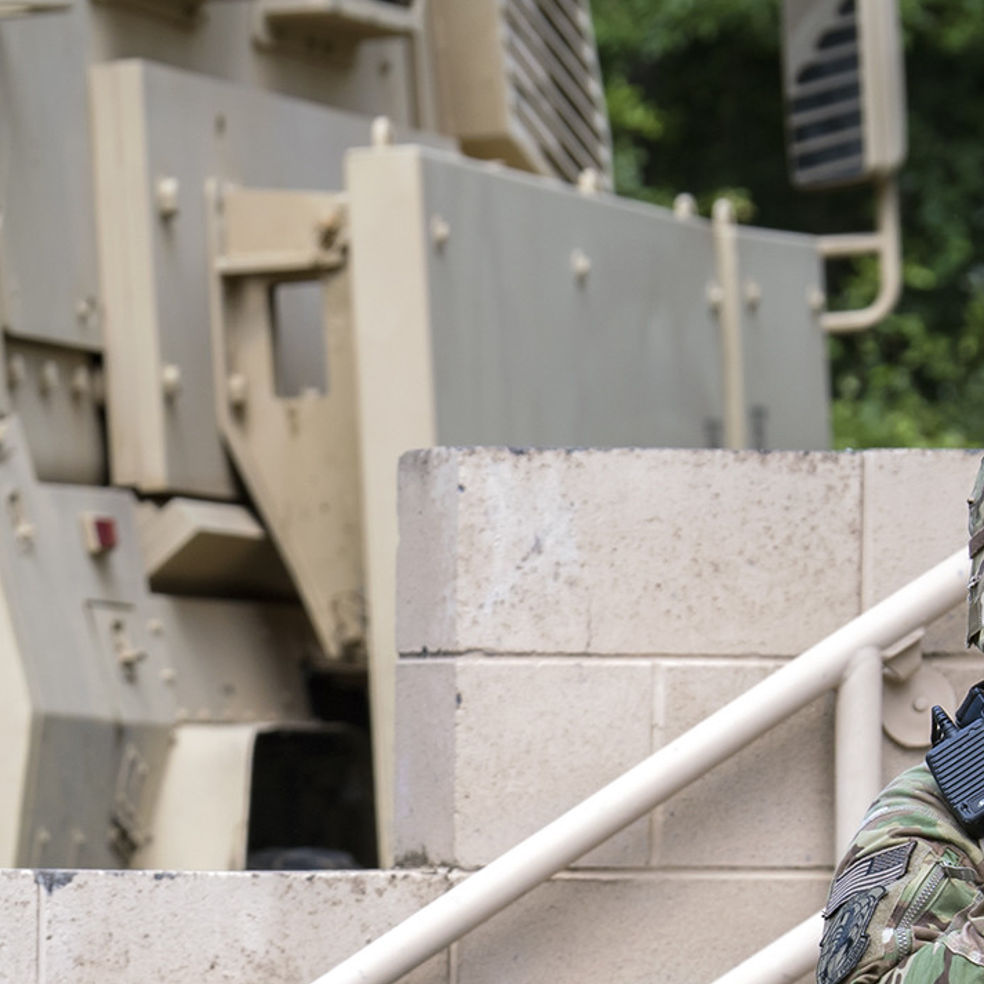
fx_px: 14022
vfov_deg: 4.0
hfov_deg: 4.0
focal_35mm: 436
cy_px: 1300
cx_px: -146
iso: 100
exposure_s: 1/160
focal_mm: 122
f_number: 6.3
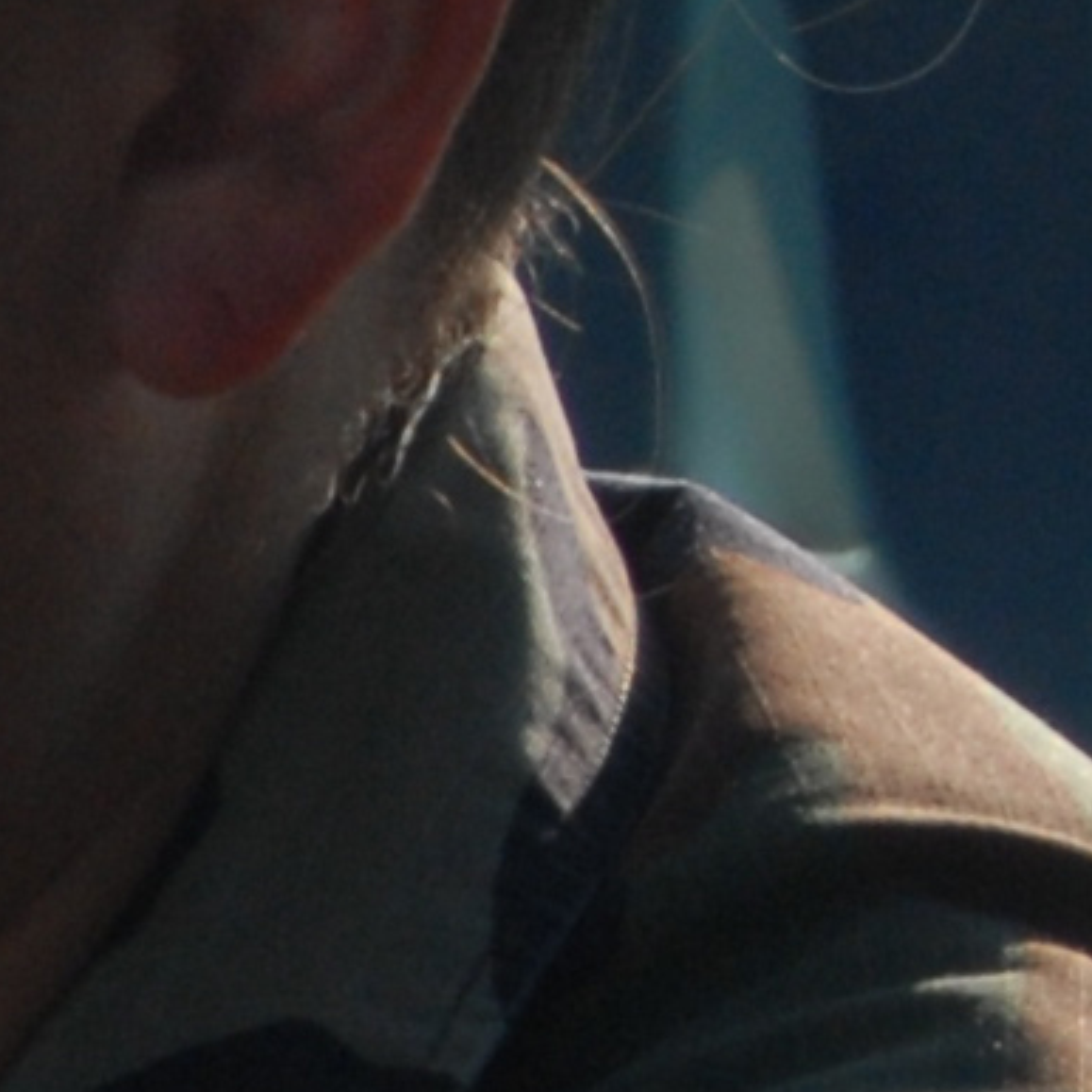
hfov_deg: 2.7
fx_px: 22878
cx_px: -2300
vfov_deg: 2.7
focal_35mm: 641
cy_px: 945
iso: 250
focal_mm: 50
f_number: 9
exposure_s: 1/320
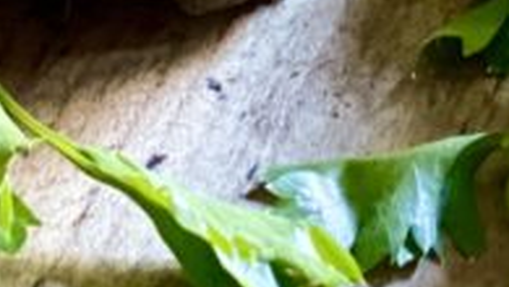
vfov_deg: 3.5
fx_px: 4633
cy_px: -629
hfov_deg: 6.2
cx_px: -420
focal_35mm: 343
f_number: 2.2
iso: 400
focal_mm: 7.5
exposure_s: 1/24
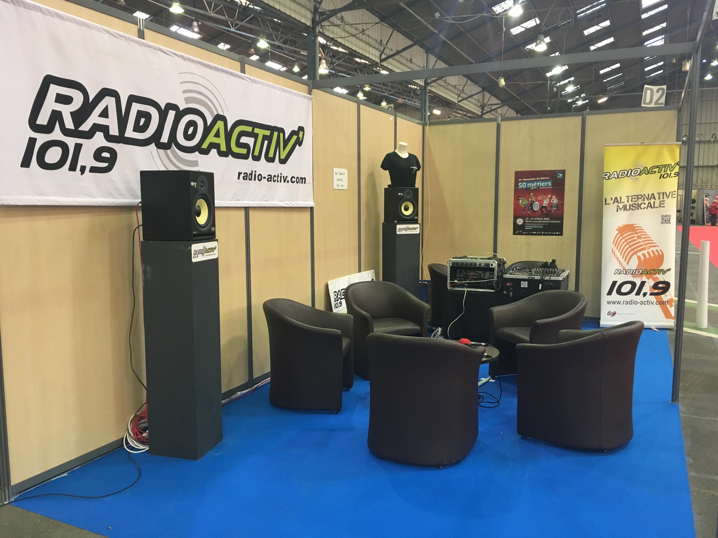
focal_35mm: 29
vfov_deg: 48.2
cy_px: 269
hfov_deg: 61.7
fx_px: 602
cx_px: 359
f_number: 2.2
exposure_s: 1/33
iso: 125
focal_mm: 4.15
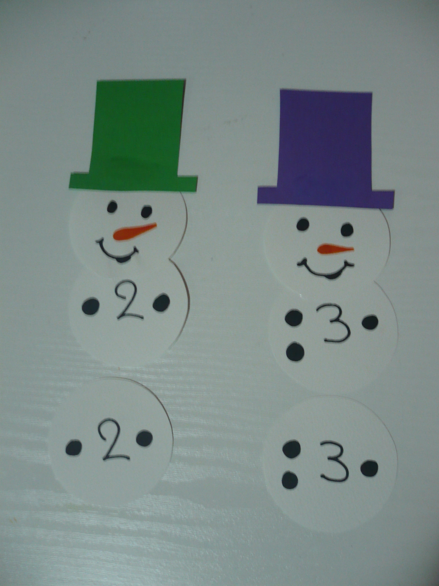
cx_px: 220
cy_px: 293
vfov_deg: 52.6
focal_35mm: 35
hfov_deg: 40.7
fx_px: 592
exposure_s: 1/25
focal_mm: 5.8
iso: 200
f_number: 2.8
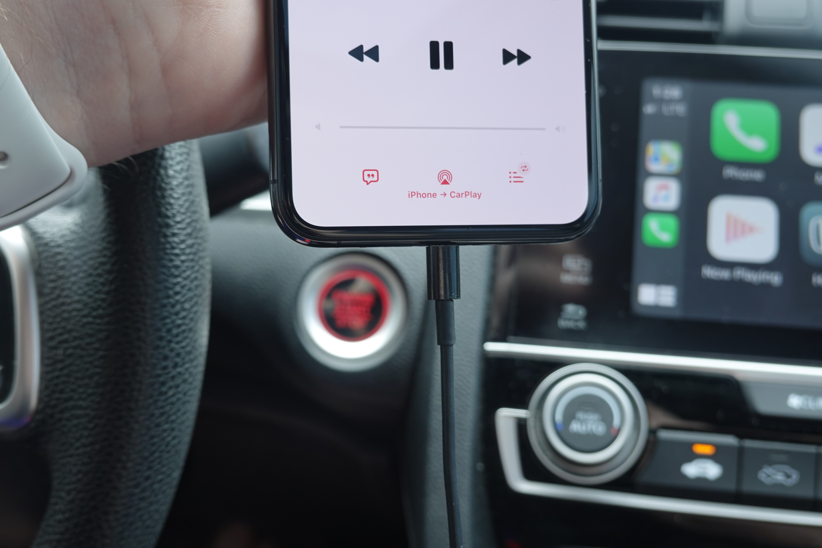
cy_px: 274
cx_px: 411
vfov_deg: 28.1
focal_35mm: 48
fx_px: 1096
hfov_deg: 41.1
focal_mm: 18.24
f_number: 4
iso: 125
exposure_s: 1/60
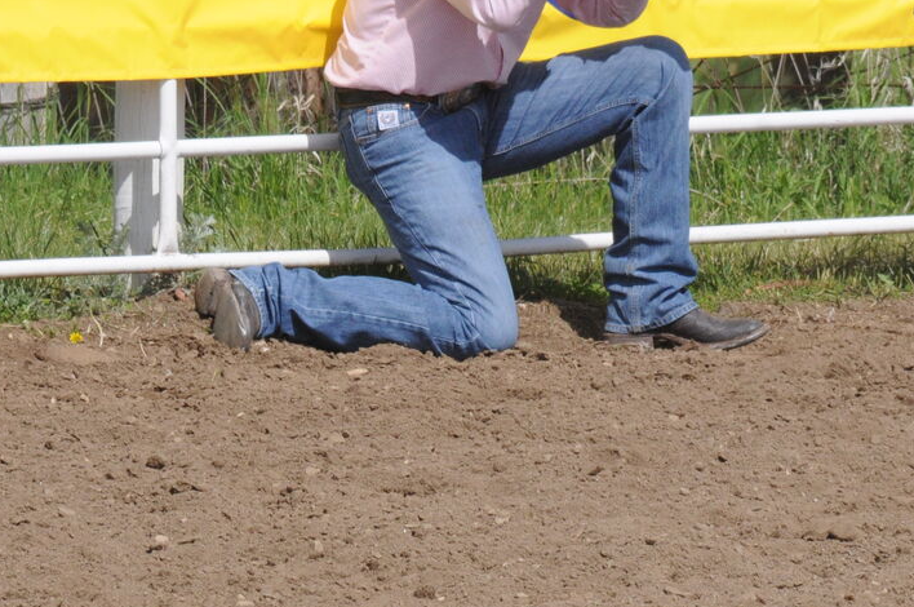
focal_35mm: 1017
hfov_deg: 2.0
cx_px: 503
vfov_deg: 1.3
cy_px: -20
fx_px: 25785
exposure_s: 1/640
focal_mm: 300
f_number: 13
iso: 640
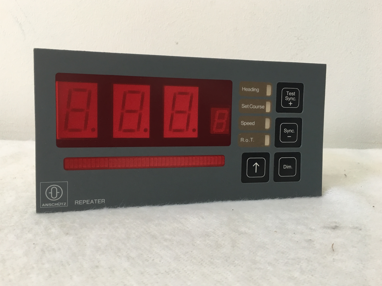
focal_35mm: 31
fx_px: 342
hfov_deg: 58.3
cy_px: 139
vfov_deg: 45.4
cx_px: 184
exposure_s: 1/33
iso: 50
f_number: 2.2
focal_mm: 4.15
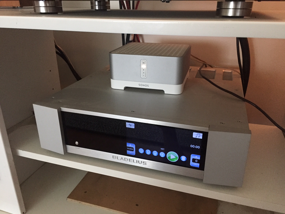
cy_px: 107
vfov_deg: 48.2
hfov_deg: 61.7
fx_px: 239
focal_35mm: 29
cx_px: 142
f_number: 2.2
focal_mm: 4.15
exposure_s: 1/17
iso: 250
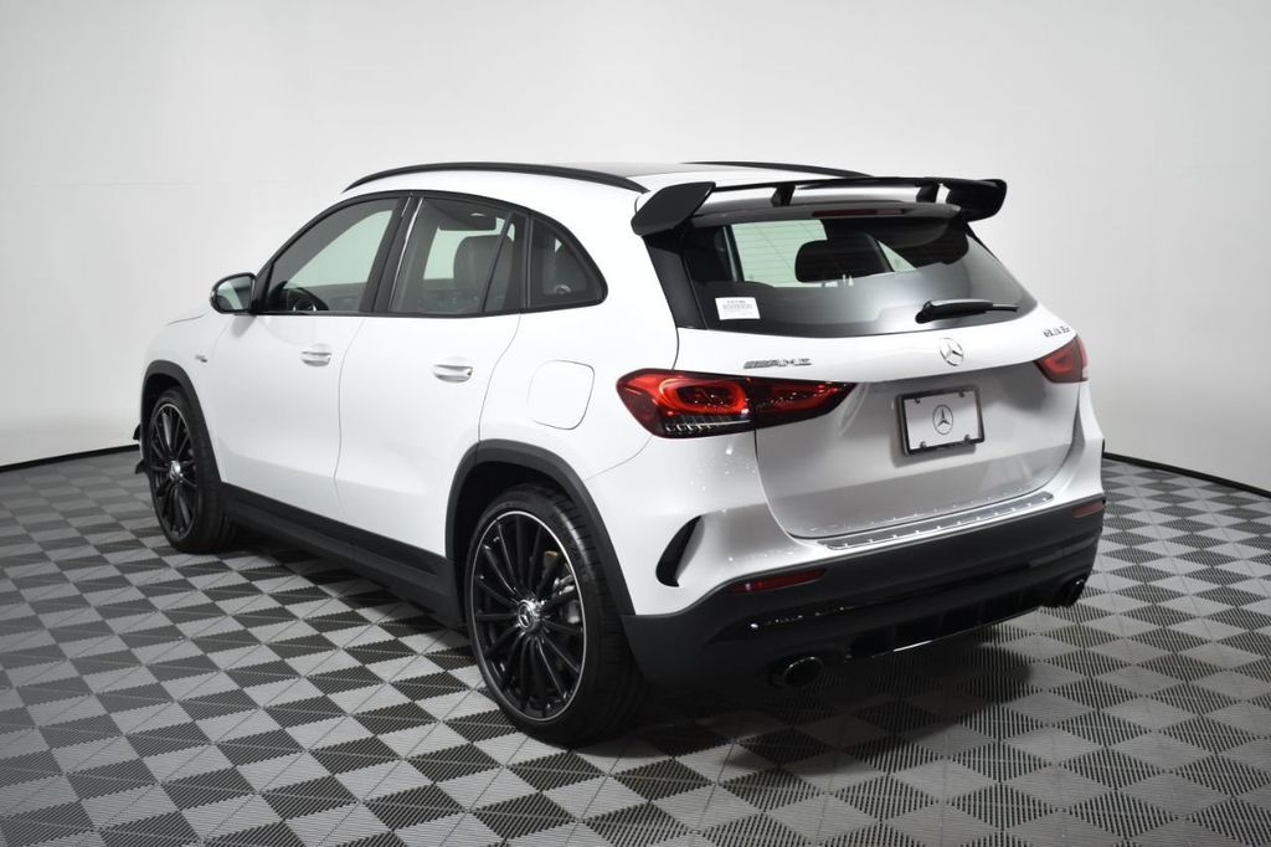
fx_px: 1429
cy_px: 424
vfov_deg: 33.0
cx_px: 636
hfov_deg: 47.9
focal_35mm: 40
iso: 800
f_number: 4
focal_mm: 27
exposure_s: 1/200
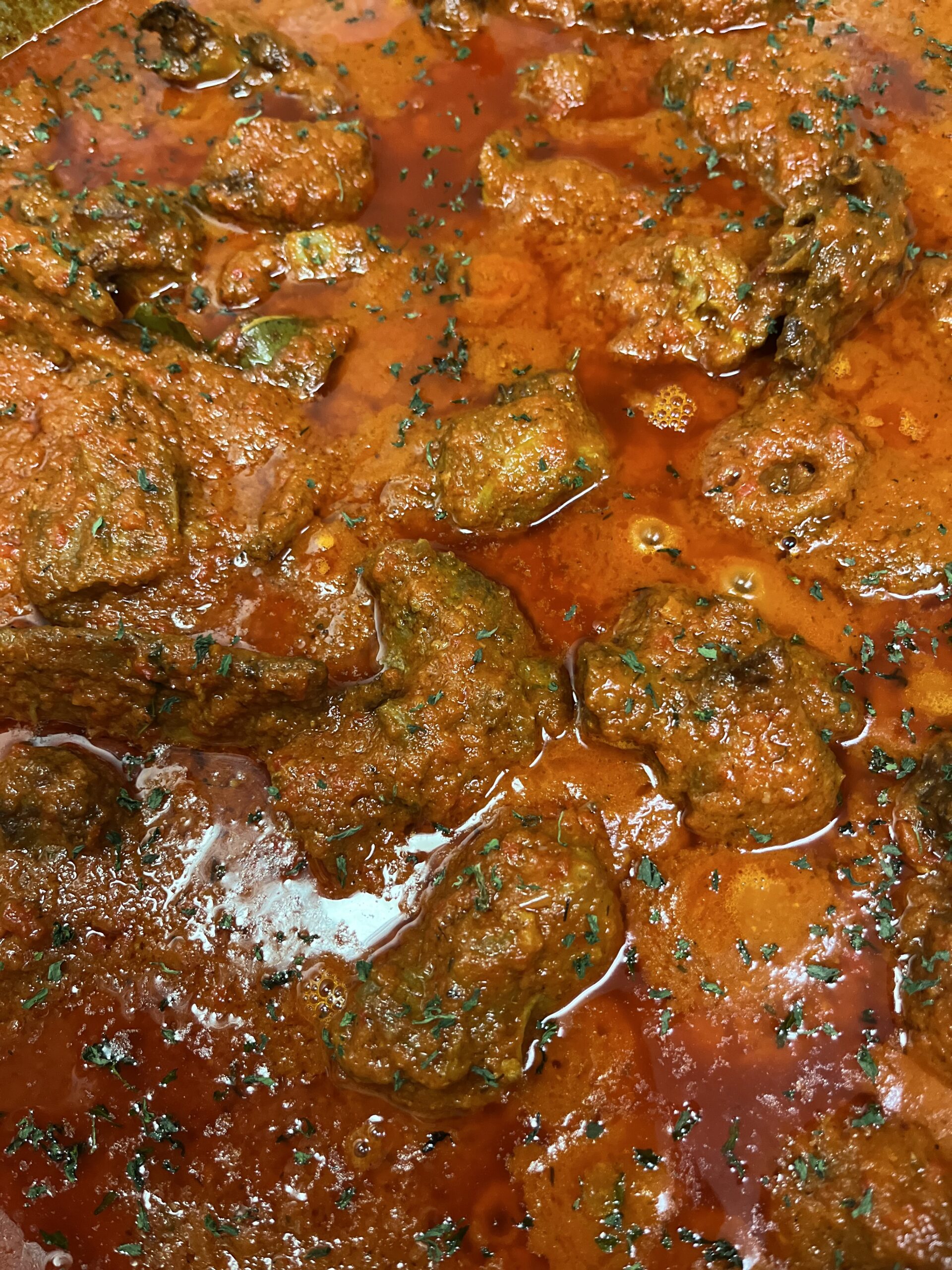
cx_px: 476
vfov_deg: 67.3
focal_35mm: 26
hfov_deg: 53.1
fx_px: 953
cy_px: 635
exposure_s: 1/60
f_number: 1.6
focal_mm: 5.1
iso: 500
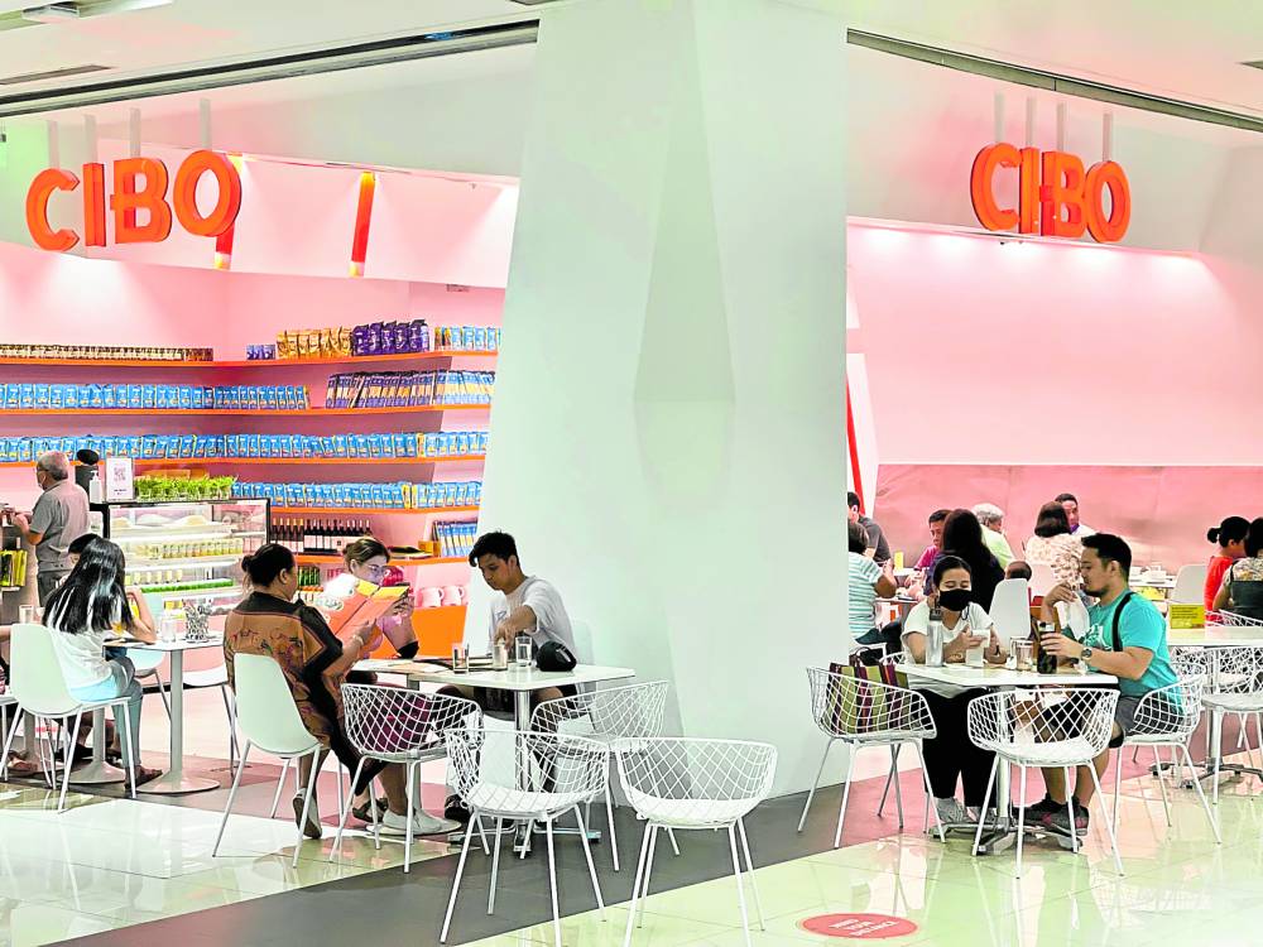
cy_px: 474
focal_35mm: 64
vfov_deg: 22.9
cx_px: 632
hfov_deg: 30.3
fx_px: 2335
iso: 250
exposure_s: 1/90
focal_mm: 7.5
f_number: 2.2
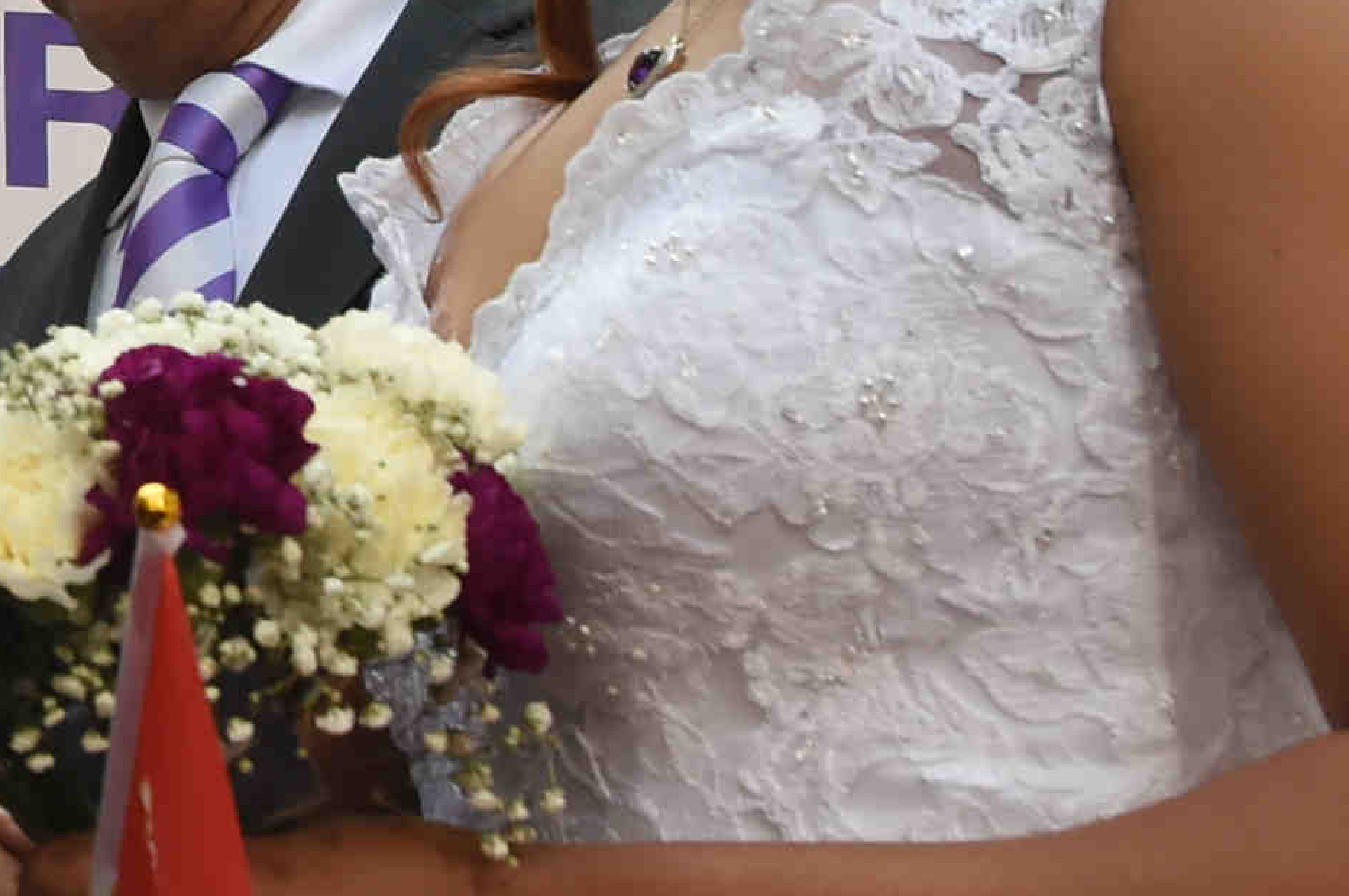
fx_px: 4603
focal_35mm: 123
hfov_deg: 15.3
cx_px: -699
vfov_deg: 11.1
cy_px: 208
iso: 2500
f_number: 8
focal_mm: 31
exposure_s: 1/640
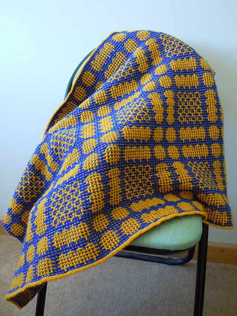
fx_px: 274
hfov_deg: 46.8
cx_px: 118
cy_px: 158
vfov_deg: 60.0
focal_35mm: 30
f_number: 3.5
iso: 400
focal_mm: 5.4
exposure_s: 1/20
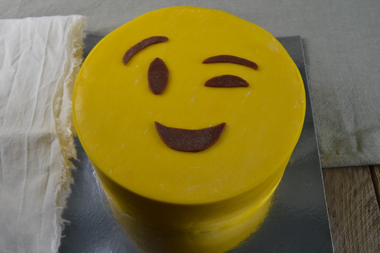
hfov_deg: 49.6
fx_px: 411
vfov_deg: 34.1
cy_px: 126
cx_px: 190
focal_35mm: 39
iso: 100
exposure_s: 1/15
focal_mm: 26
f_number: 5.6
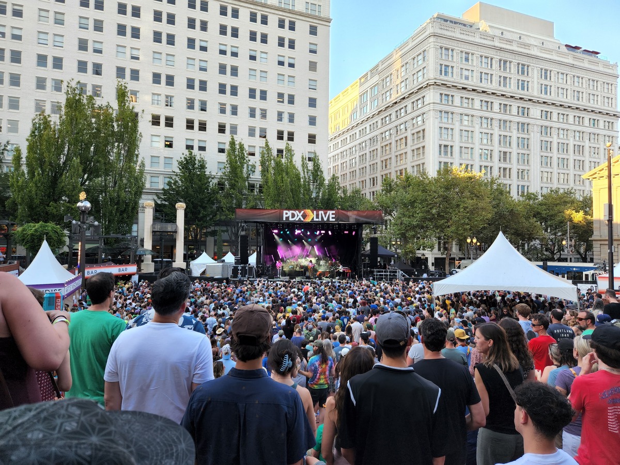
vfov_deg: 58.9
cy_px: 232
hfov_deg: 73.9
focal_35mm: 23
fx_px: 412
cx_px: 310
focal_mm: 5.4
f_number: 1.8
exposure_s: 1/180
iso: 40
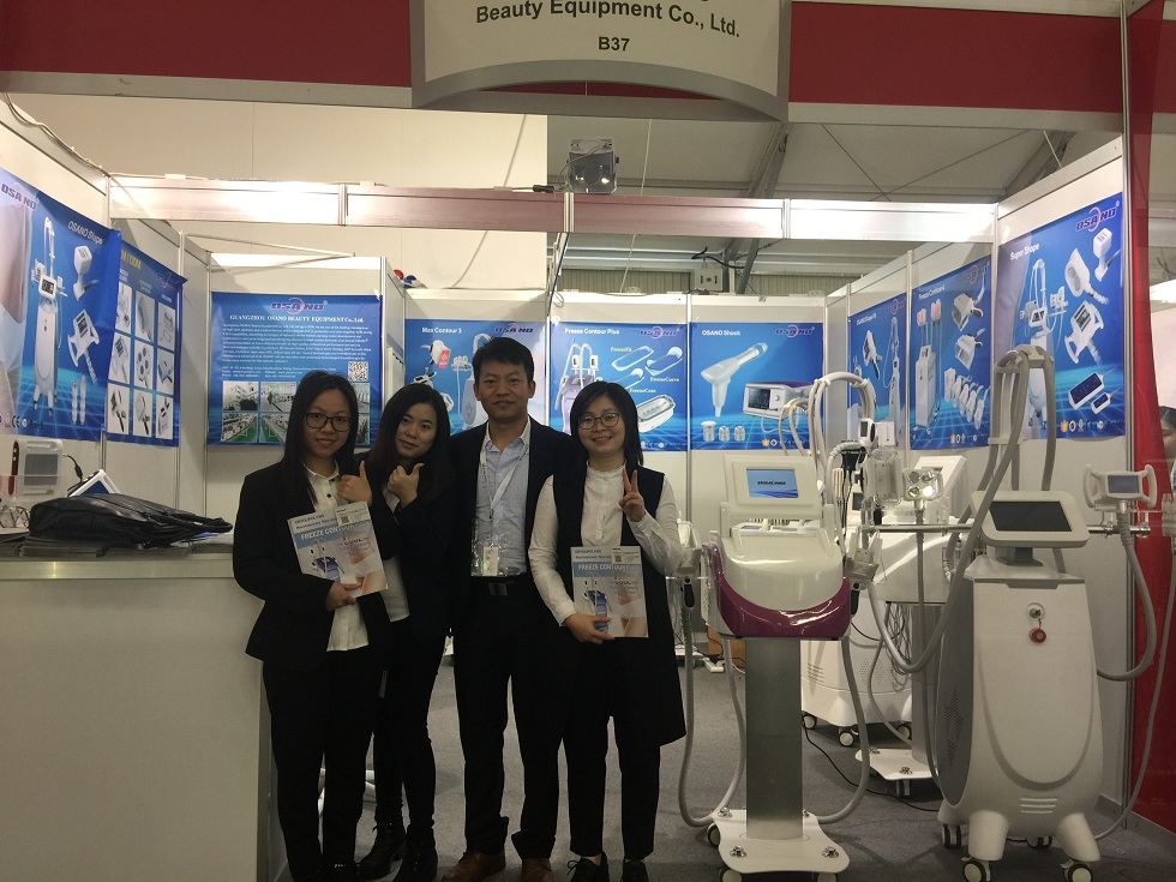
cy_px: 441
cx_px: 588
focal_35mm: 29
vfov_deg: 48.2
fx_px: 985
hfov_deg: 61.7
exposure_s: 1/33
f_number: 2.2
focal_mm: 4.15
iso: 40
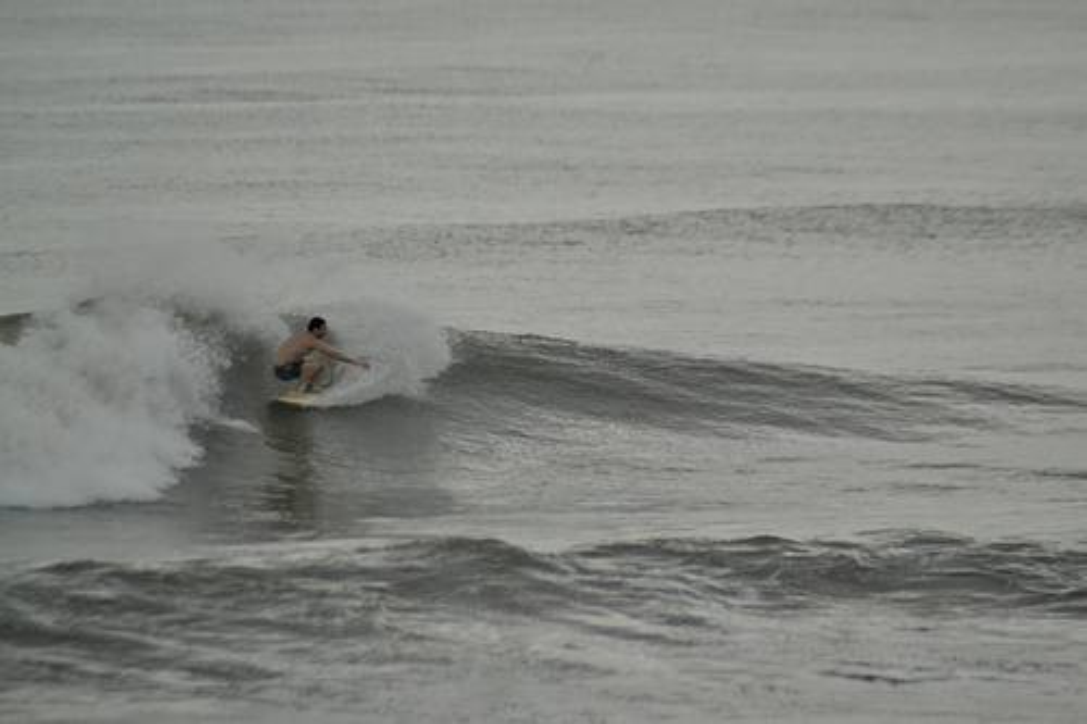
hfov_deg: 4.6
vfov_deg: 3.1
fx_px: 13582
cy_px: 362
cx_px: 544
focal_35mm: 450
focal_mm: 300
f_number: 5.6
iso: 720
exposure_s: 1/2500
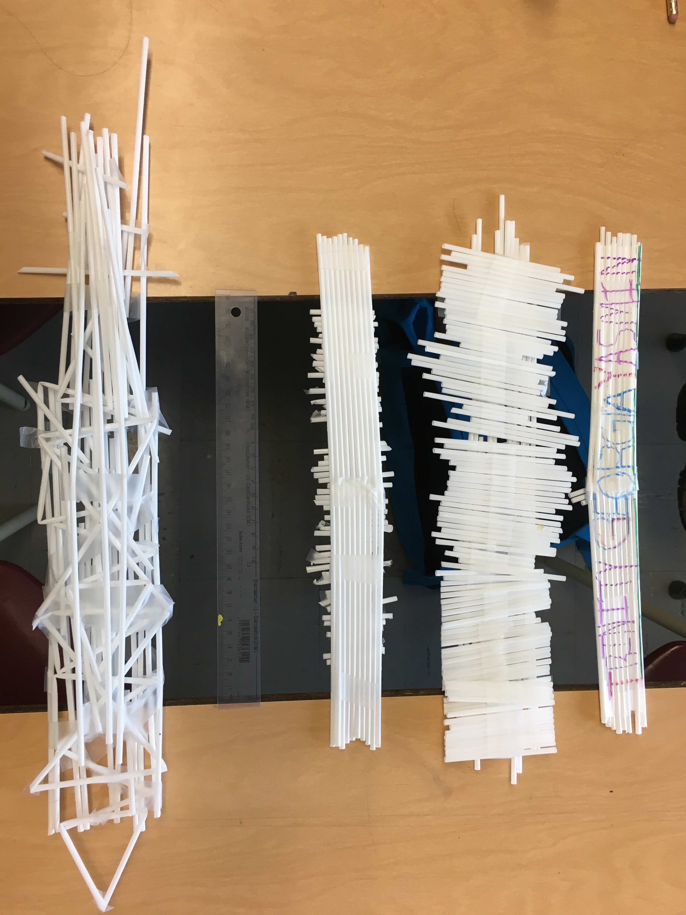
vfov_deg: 61.7
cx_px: 343
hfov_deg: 48.2
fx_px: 766
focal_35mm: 29
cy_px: 458
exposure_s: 1/30
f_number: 2.2
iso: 50
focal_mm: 4.15
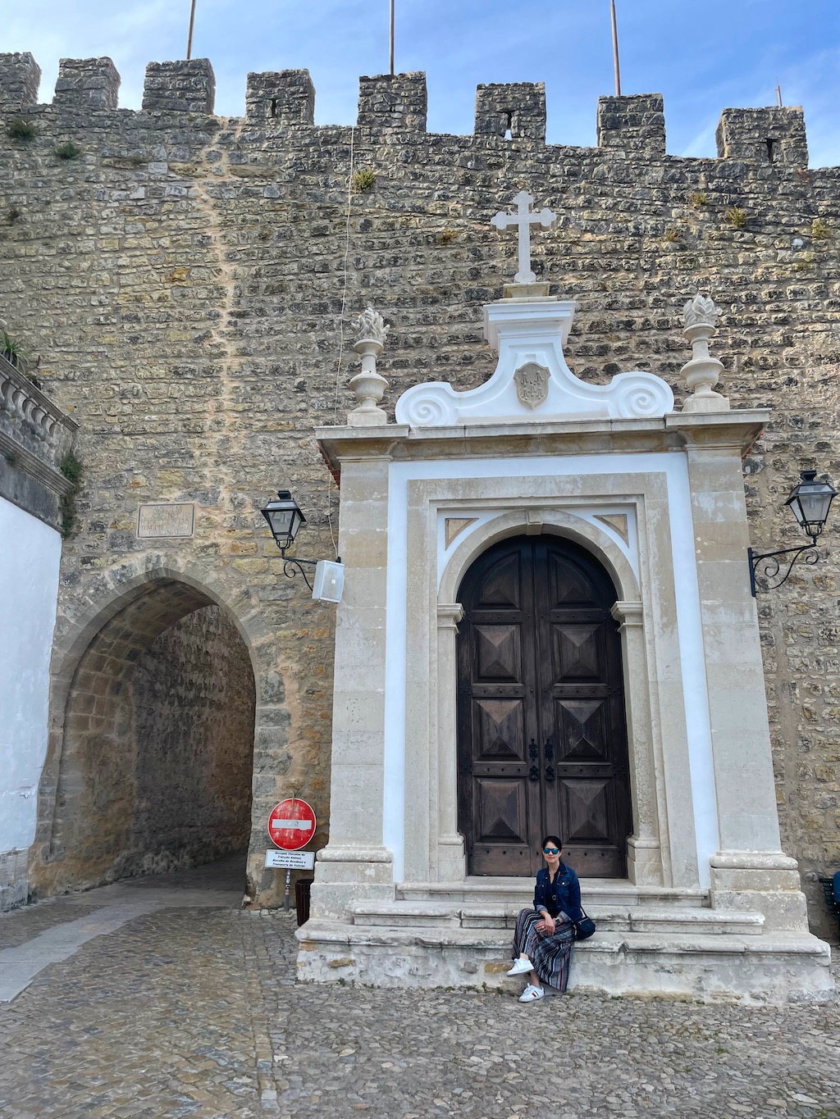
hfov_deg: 53.1
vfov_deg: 67.3
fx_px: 841
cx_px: 420
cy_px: 560
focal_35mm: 26
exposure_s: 1/1043
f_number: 1.6
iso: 32
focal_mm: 4.2
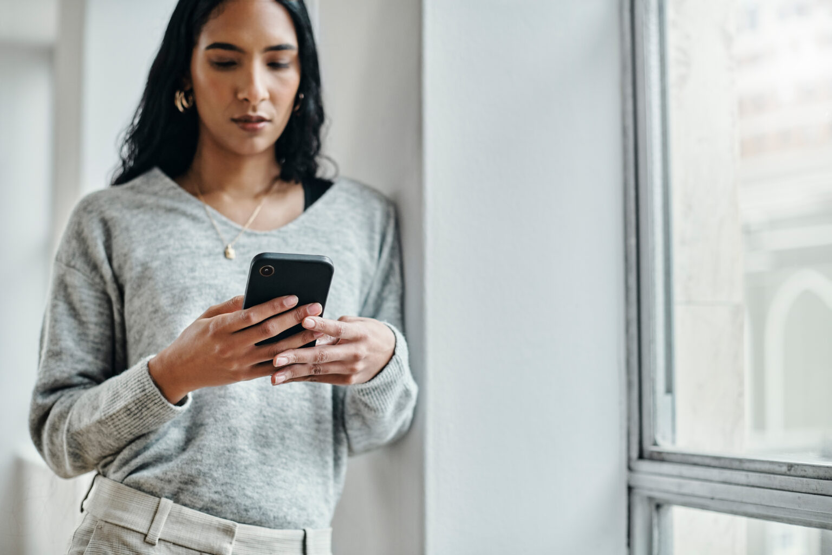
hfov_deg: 39.6
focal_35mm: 50
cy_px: 278
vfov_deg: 27.0
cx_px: 416
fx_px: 1155
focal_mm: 50
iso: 500
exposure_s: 1/640
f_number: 2.8
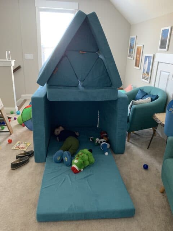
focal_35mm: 26
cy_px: 116
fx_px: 173
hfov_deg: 53.1
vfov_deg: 67.3
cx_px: 86
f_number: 1.8
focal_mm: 4.25
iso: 400
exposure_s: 1/48
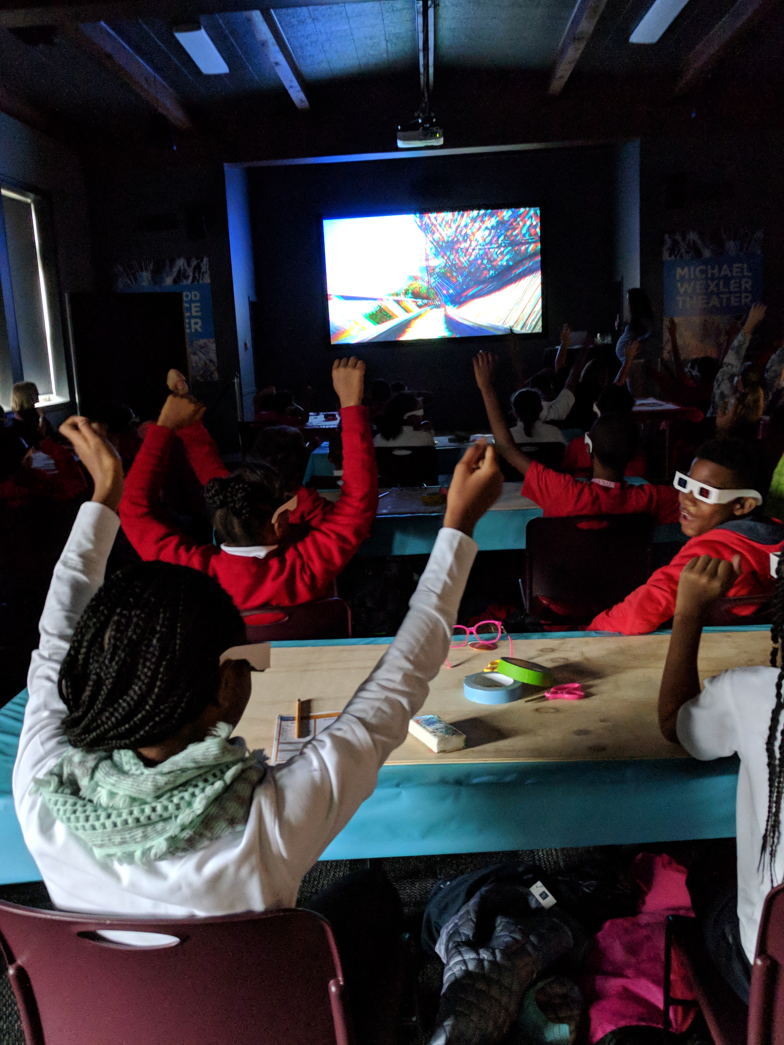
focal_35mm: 26
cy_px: 522
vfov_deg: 67.3
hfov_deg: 53.1
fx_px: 785
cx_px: 392
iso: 1107
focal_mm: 4.67
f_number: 2
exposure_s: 1/30
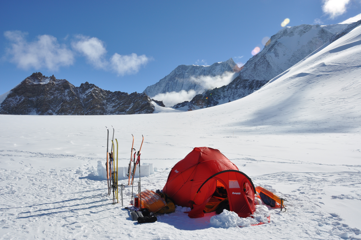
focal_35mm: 27
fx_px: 270
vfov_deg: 47.8
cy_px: 120
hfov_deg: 67.4
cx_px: 180
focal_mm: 18
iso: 200
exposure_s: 1/500
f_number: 11
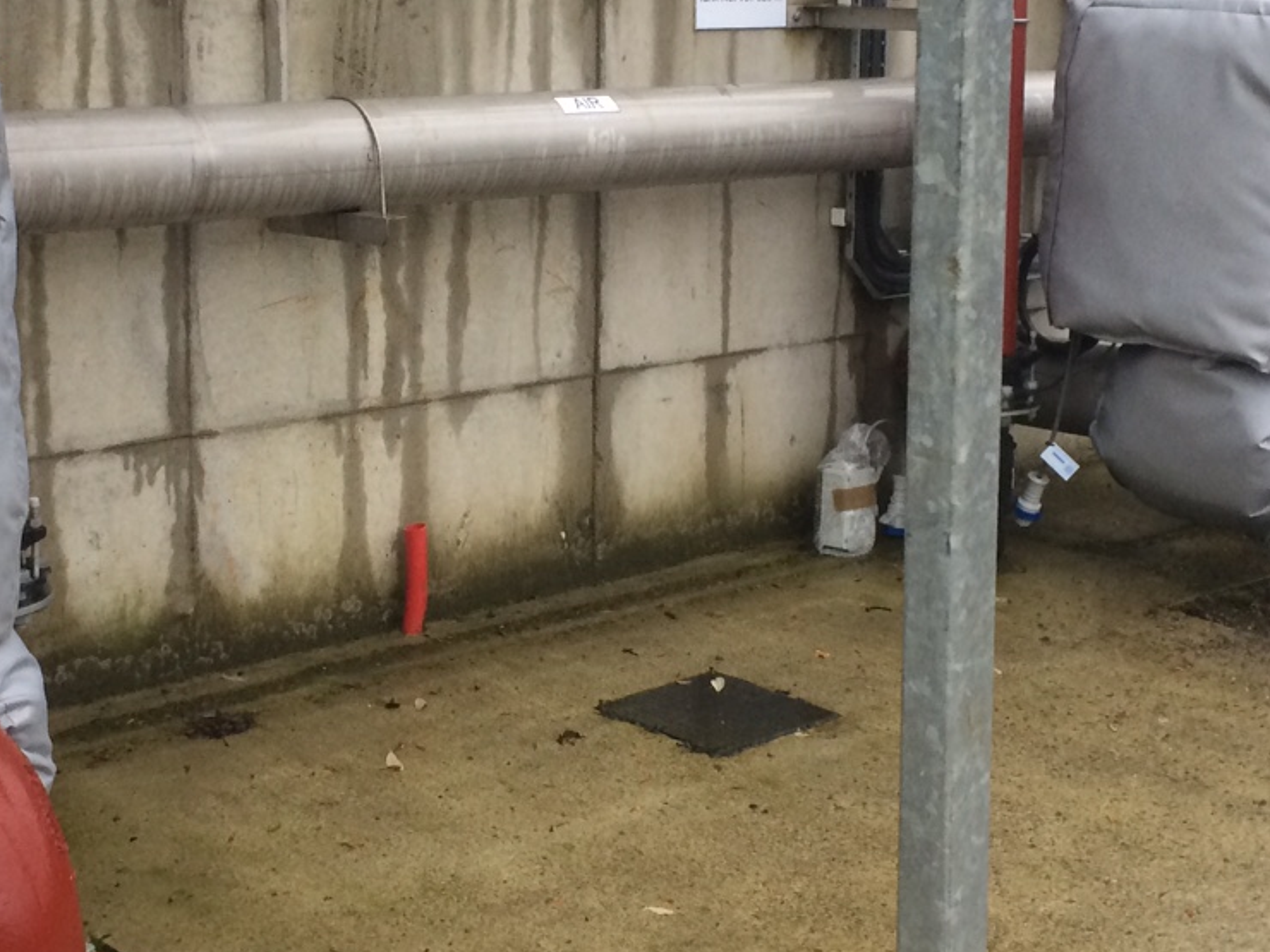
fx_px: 2348
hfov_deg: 30.3
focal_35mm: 64
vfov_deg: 22.9
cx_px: 618
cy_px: 364
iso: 80
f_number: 2.2
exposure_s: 1/33
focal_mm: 4.15
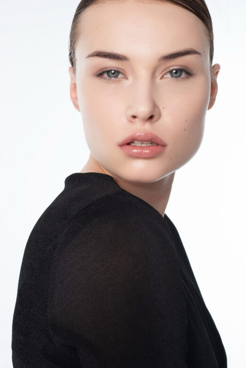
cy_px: 149
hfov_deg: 20.9
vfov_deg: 30.9
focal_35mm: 65
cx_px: 135
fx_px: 666
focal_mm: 50
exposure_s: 1/125
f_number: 7.1
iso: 200
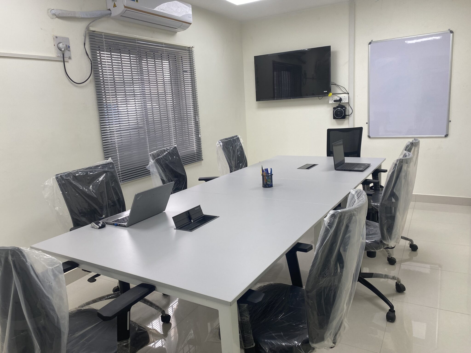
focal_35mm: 26
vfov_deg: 53.1
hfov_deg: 67.3
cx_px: 236
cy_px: 176
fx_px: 354
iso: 64
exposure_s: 1/100
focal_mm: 4.25
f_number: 1.8
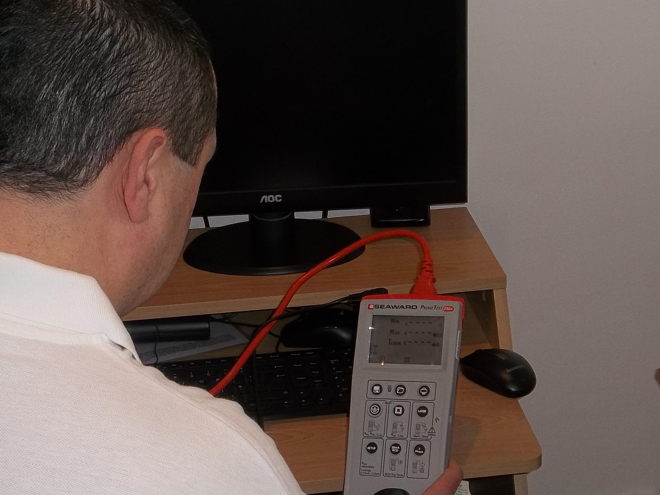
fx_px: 1621
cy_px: 339
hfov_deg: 23.0
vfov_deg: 17.3
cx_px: 353
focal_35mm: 85
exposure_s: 1/40
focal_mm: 7.8
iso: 80
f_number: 4.5
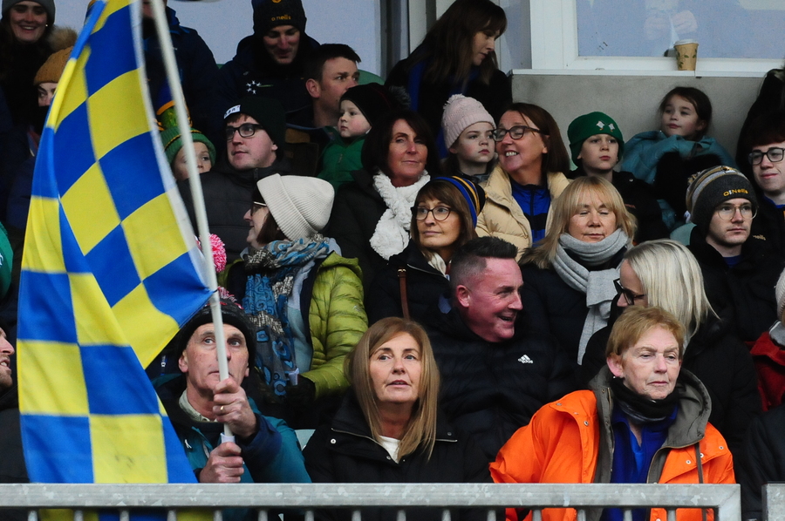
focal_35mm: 150
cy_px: 260
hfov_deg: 13.7
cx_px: 392
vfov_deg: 9.1
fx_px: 3267
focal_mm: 100
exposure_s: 1/200
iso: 3200
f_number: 7.1
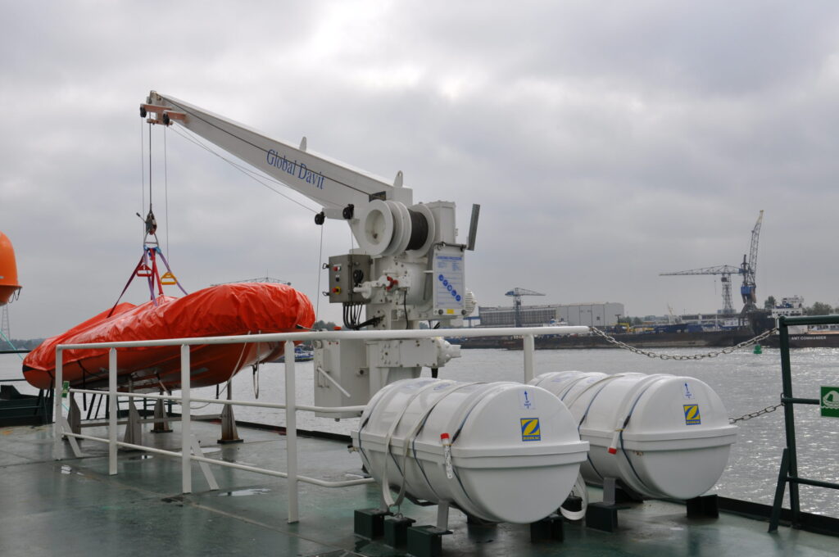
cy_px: 278
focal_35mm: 39
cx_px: 420
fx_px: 908
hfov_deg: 49.6
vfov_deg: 34.1
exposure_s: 1/400
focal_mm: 26
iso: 200
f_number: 10
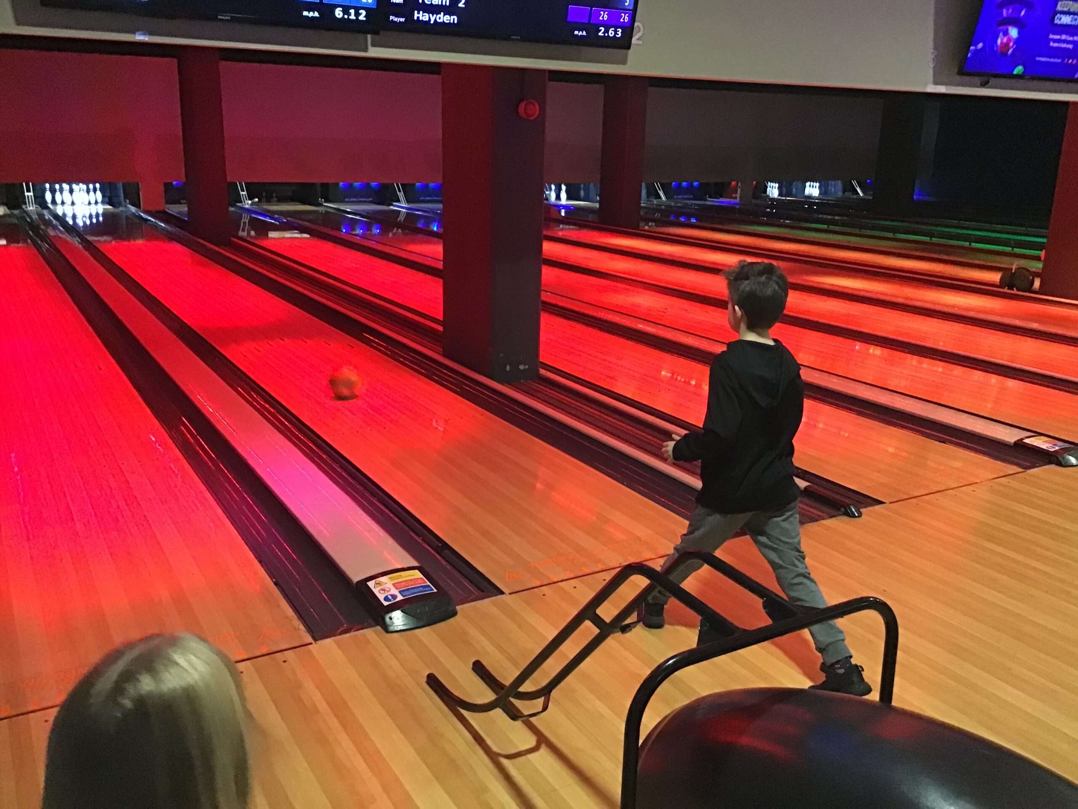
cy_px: 404
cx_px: 539
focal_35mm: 31
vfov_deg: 45.4
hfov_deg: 58.4
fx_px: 965
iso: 400
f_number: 2.4
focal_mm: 3.3
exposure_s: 1/17
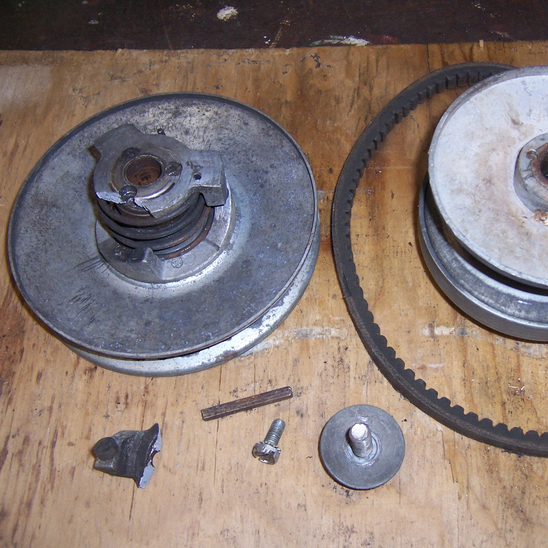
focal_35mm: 39
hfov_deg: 42.4
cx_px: 354
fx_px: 699
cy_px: 274
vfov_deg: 42.8
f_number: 2.8
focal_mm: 5.5
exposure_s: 1/60
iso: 140
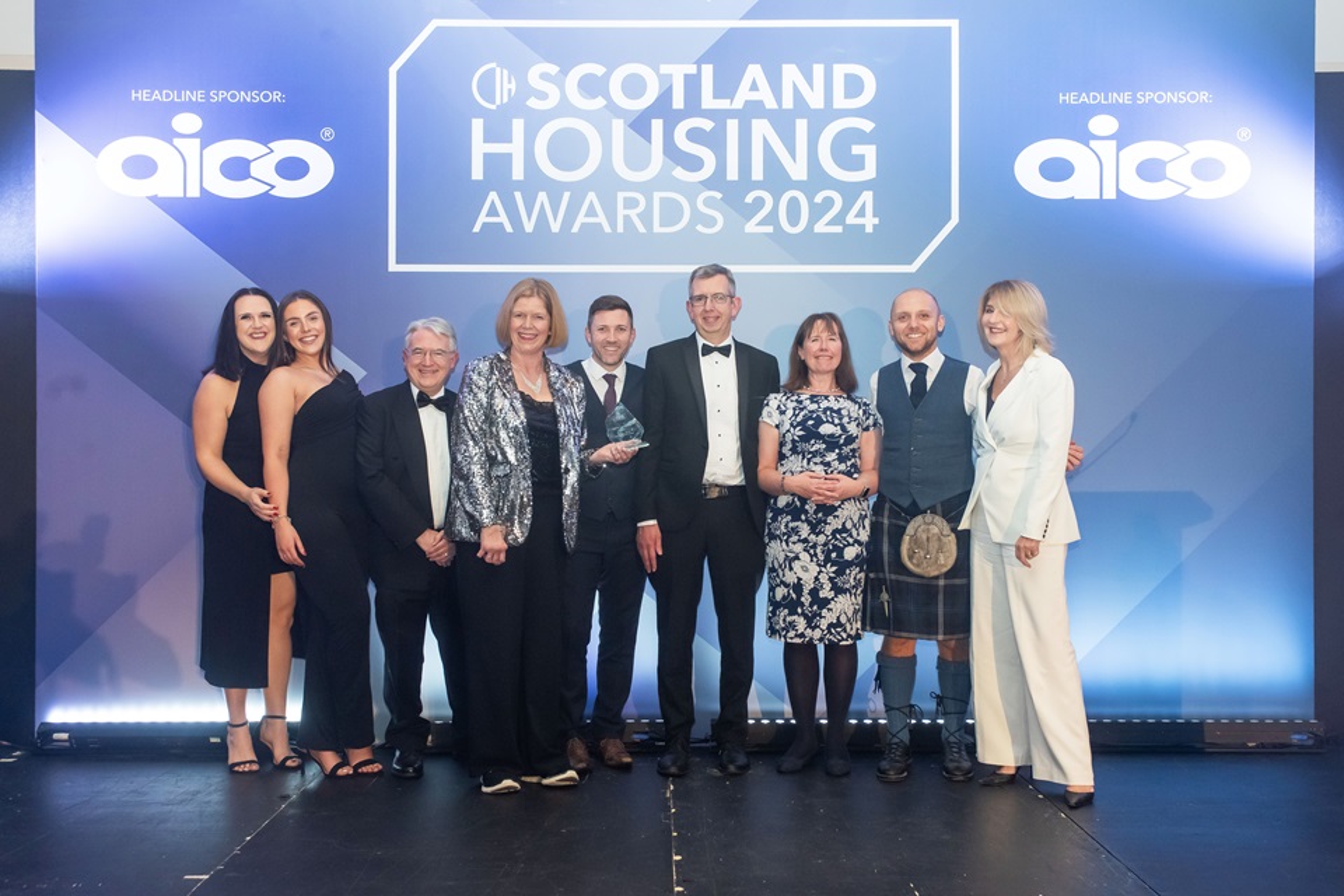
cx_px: 672
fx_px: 1419
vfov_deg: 35.1
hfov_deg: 50.7
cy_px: 448
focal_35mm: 38
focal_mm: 38
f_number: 5.6
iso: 2000
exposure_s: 1/160
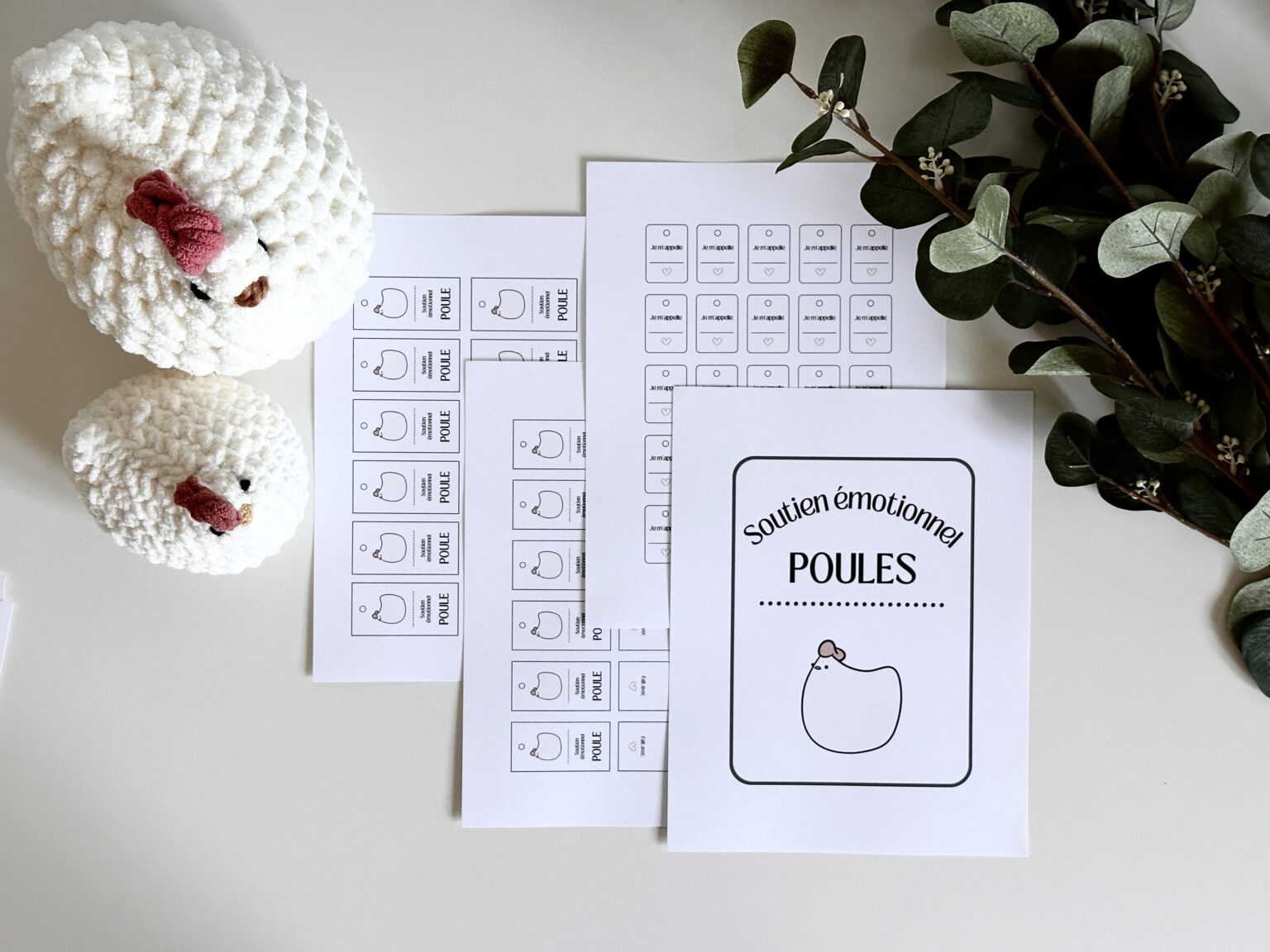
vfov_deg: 30.3
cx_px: 635
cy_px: 476
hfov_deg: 39.7
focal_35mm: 48
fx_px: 1761
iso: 125
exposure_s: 1/60
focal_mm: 6.86
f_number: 1.78
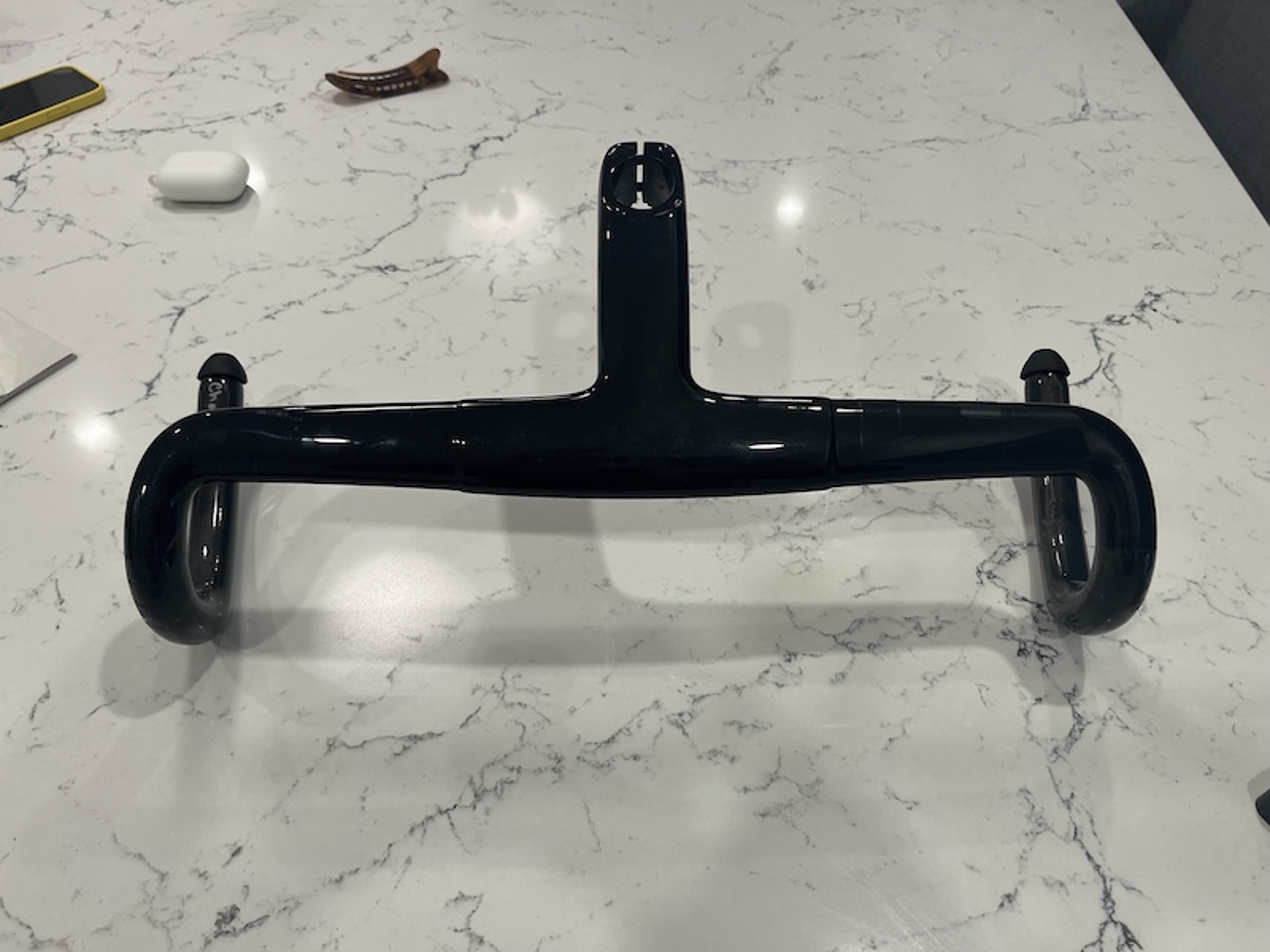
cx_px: 635
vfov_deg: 53.1
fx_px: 954
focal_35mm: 26
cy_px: 476
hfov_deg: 67.3
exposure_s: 1/120
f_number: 1.6
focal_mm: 5.1
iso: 100
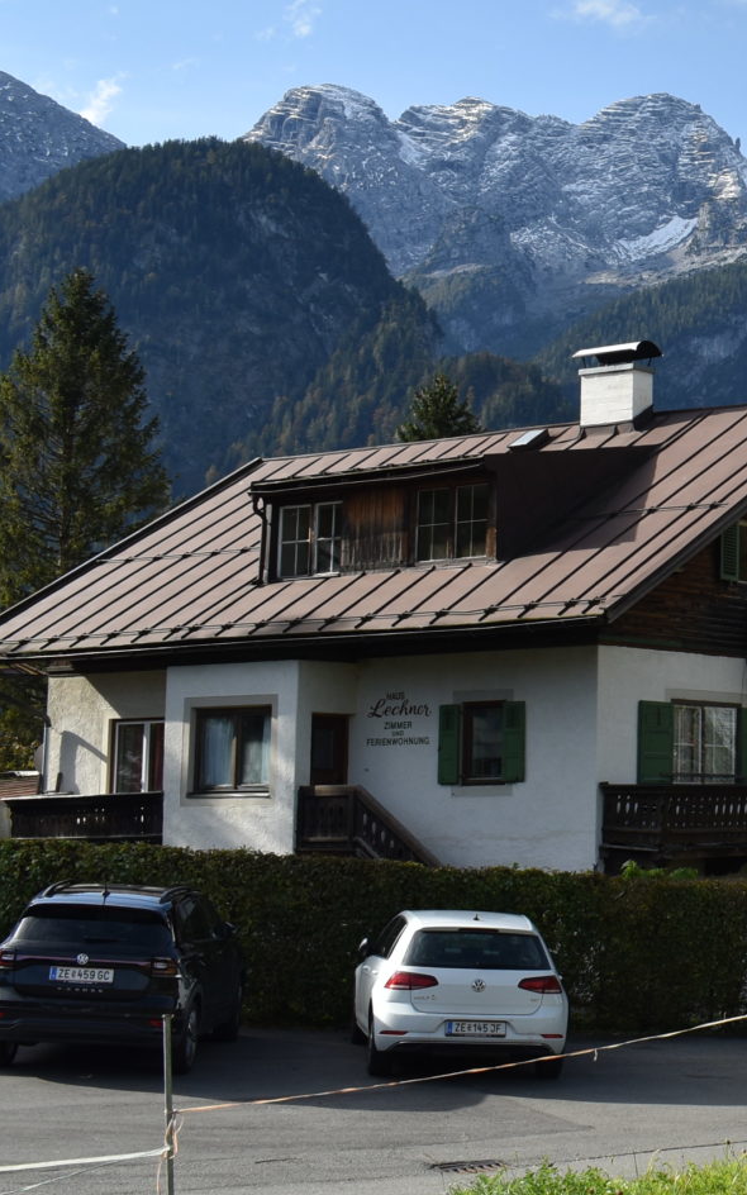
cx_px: 1194
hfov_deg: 16.0
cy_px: 511
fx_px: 2378
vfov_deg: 28.2
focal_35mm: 73
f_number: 8
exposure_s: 1/250
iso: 100
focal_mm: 22
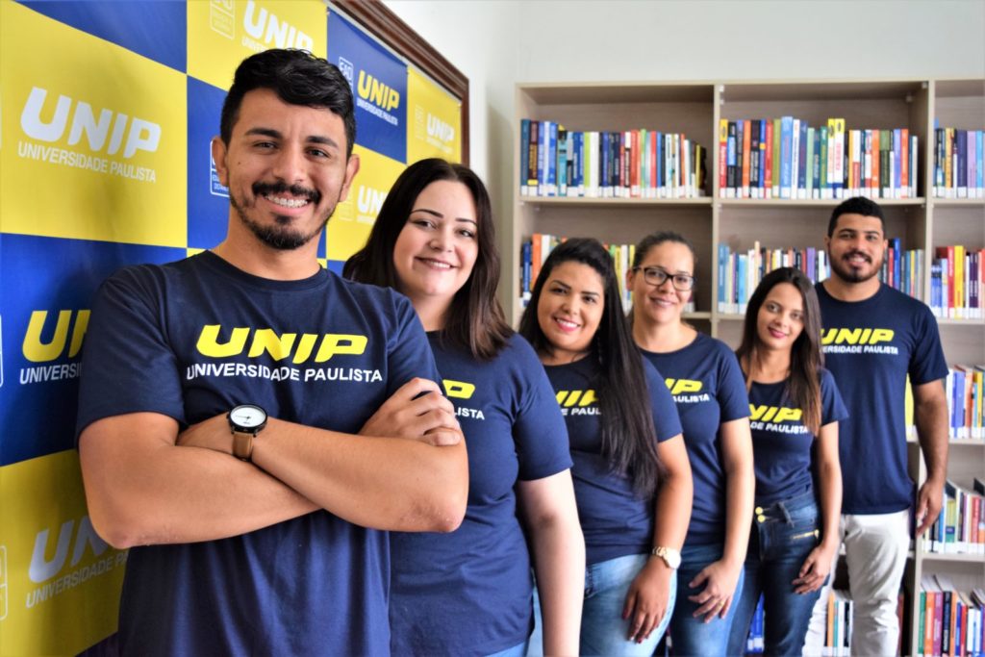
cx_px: 492
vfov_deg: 35.5
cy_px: 328
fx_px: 1026
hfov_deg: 51.3
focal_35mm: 38
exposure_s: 1/160
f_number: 4.5
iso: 800
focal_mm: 25
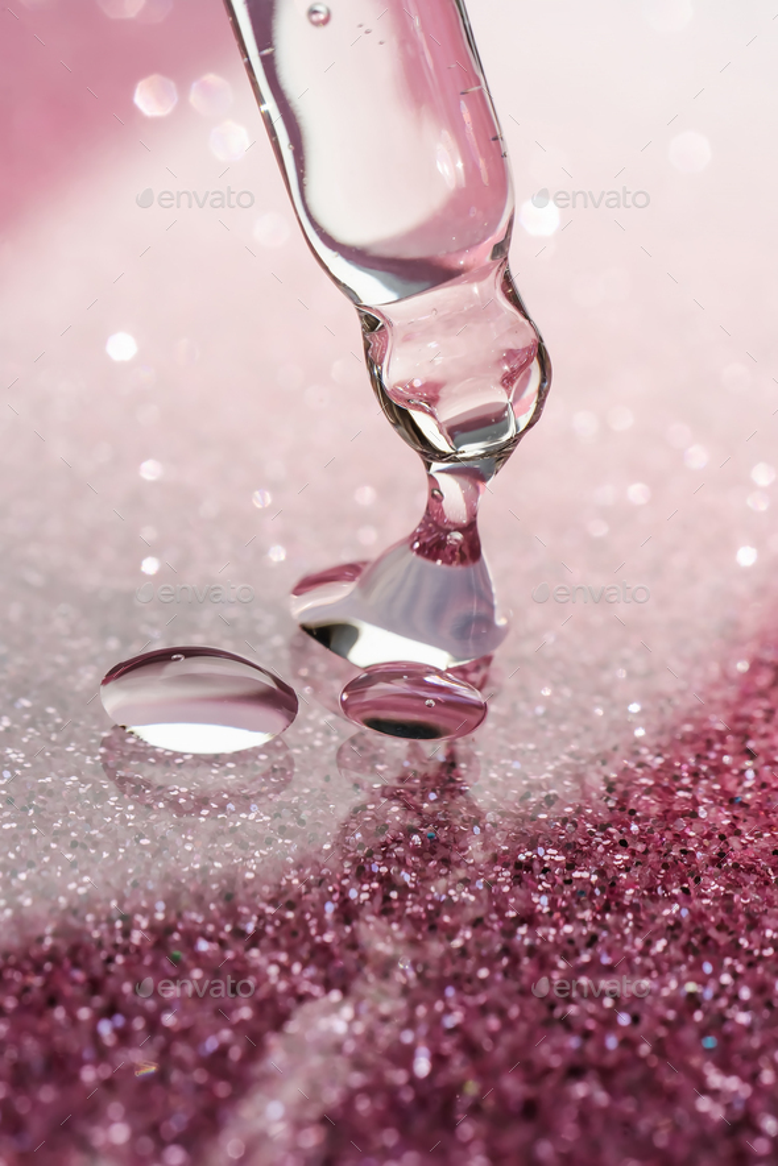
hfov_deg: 27.0
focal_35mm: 50
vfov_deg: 39.6
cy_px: 583
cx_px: 389
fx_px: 1621
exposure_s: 1/100
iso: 250
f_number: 11
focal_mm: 50
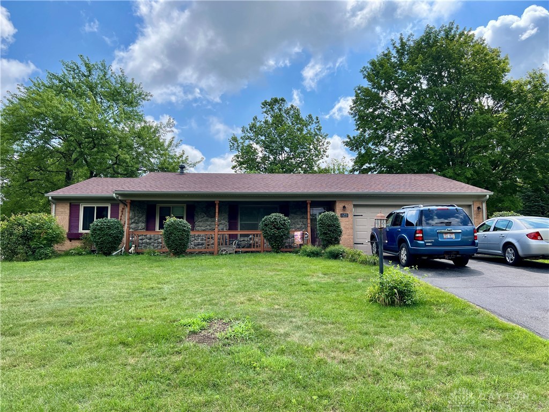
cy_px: 206
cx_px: 274
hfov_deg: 67.3
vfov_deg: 53.1
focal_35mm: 26
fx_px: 412
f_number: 1.5
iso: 50
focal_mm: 5.7
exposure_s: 1/3077
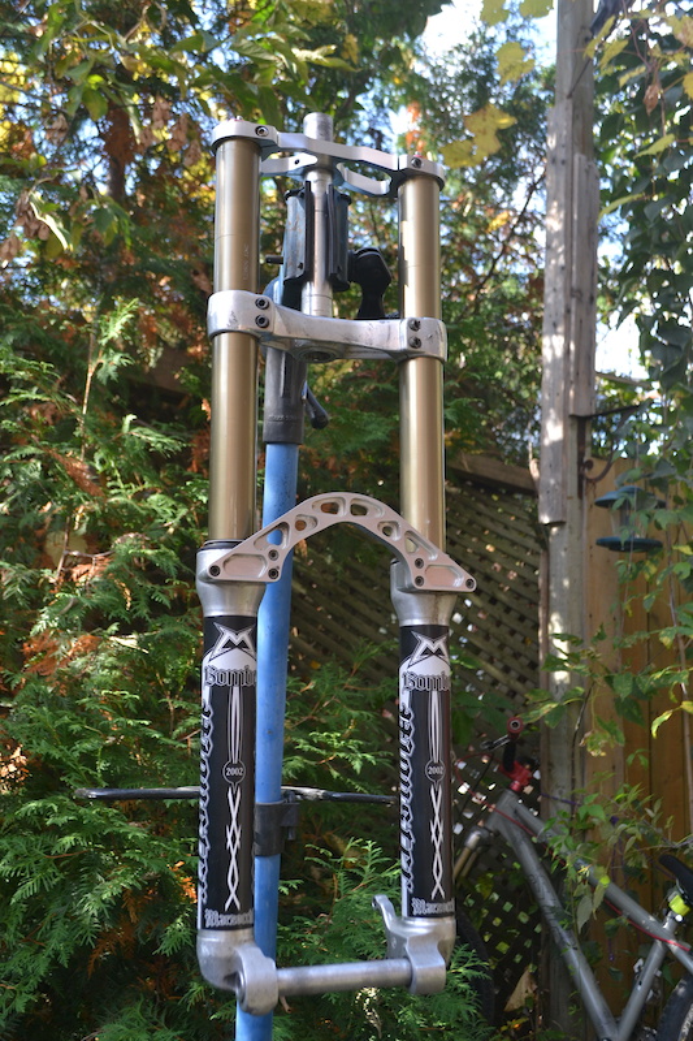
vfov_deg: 53.1
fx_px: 1040
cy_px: 520
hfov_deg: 36.9
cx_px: 346
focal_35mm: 36
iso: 180
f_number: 5.6
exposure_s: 1/125
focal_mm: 24
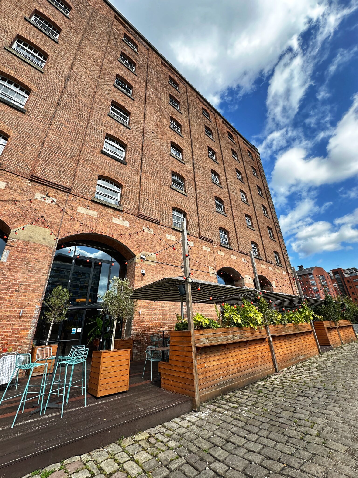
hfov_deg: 85.7
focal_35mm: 14
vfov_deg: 102.1
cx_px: 179
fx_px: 193
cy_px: 239
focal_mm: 2.22
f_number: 2.2
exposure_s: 1/988
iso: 40
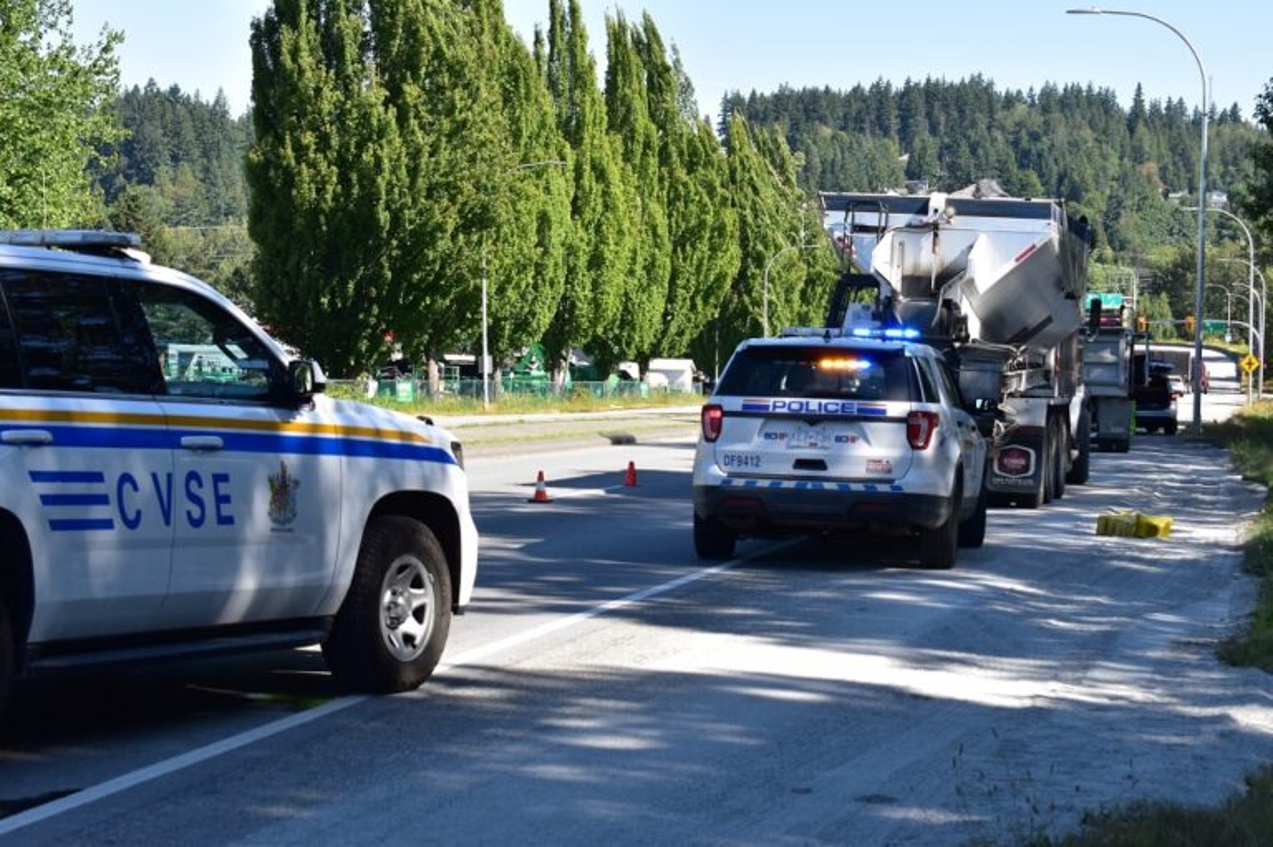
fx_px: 2650
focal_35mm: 75
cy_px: 424
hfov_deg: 27.0
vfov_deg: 18.2
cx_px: 636
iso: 400
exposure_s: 1/320
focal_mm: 50
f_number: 10
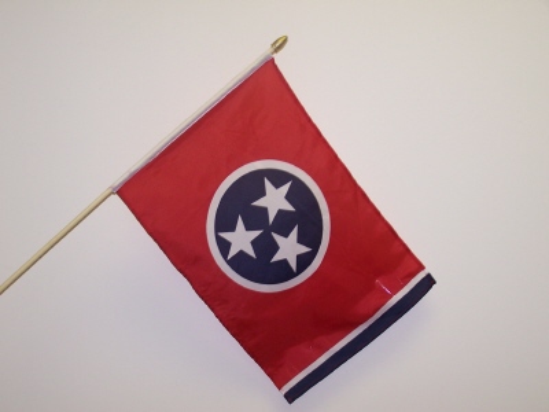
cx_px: 274
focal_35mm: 64
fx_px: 1015
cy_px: 206
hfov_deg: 30.3
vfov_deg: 22.9
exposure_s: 1/60
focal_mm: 10.7
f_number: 3.2
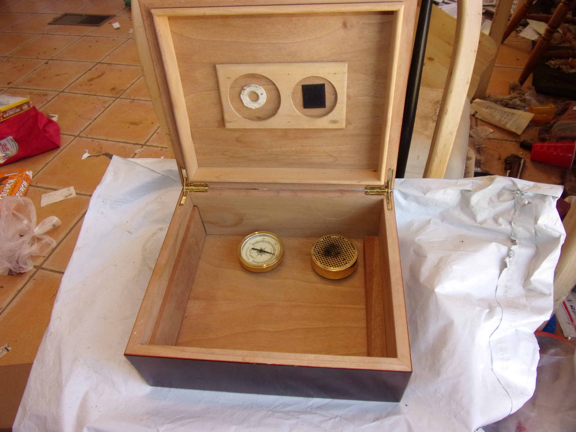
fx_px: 399
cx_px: 288
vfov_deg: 56.8
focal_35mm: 24
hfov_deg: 71.6
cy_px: 216
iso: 80
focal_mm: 4.3
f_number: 3.3
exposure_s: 1/50
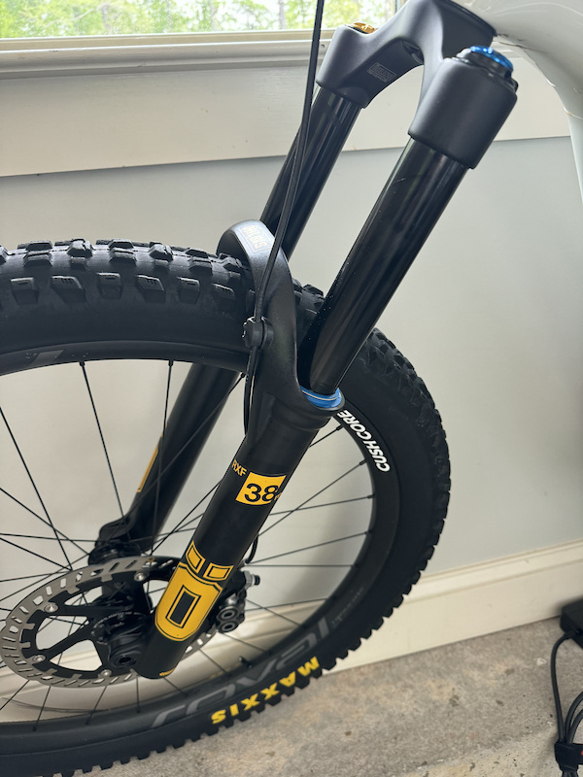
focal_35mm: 24
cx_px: 292
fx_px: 539
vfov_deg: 71.6
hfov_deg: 56.8
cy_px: 388
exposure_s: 1/85
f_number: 1.78
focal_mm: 6.76
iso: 200
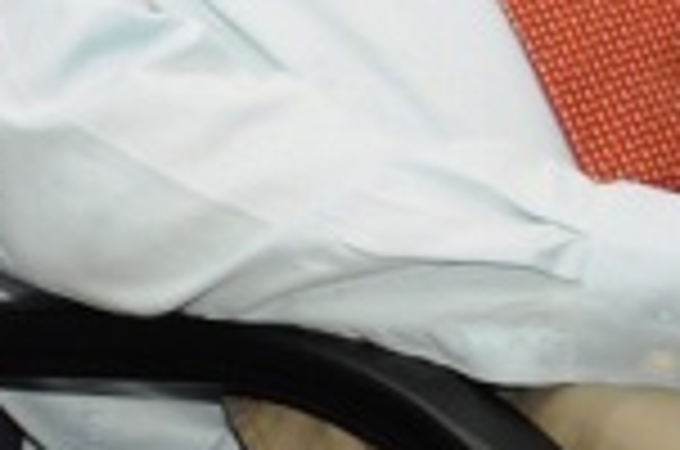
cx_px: -1292
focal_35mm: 294
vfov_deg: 4.6
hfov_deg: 6.5
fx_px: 5549
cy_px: -486
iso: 640
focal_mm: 29
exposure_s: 1/125
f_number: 5.6
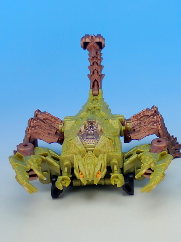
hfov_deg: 15.5
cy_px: 124
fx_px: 649
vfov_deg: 21.1
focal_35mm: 93
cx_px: 188
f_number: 3.5
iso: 100
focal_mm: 10.35
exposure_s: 1/25
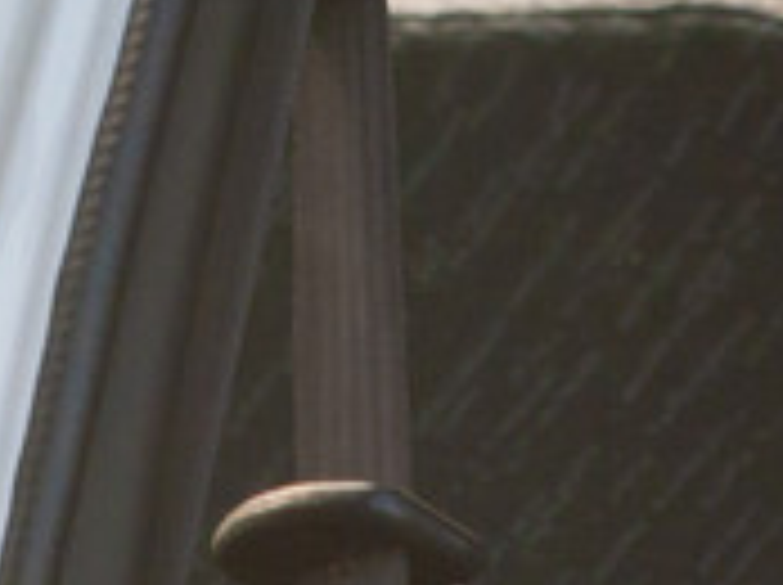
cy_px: -1102
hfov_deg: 1.1
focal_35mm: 1731
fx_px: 39101
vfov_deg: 0.9
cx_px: 364
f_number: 5.6
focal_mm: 147
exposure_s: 1/250
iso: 400
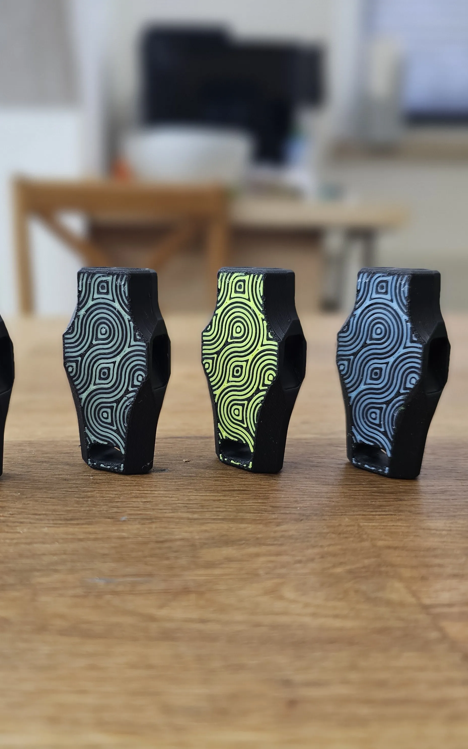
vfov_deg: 58.1
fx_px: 673
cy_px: 380
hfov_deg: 38.0
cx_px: 161
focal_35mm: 33
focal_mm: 6.3
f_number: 1.7
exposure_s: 1/34
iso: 320
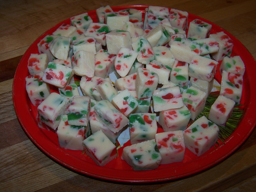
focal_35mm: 39
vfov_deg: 36.8
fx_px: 288
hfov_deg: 47.9
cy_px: 96
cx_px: 125
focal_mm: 6.3
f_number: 2.8
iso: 80
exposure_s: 1/60
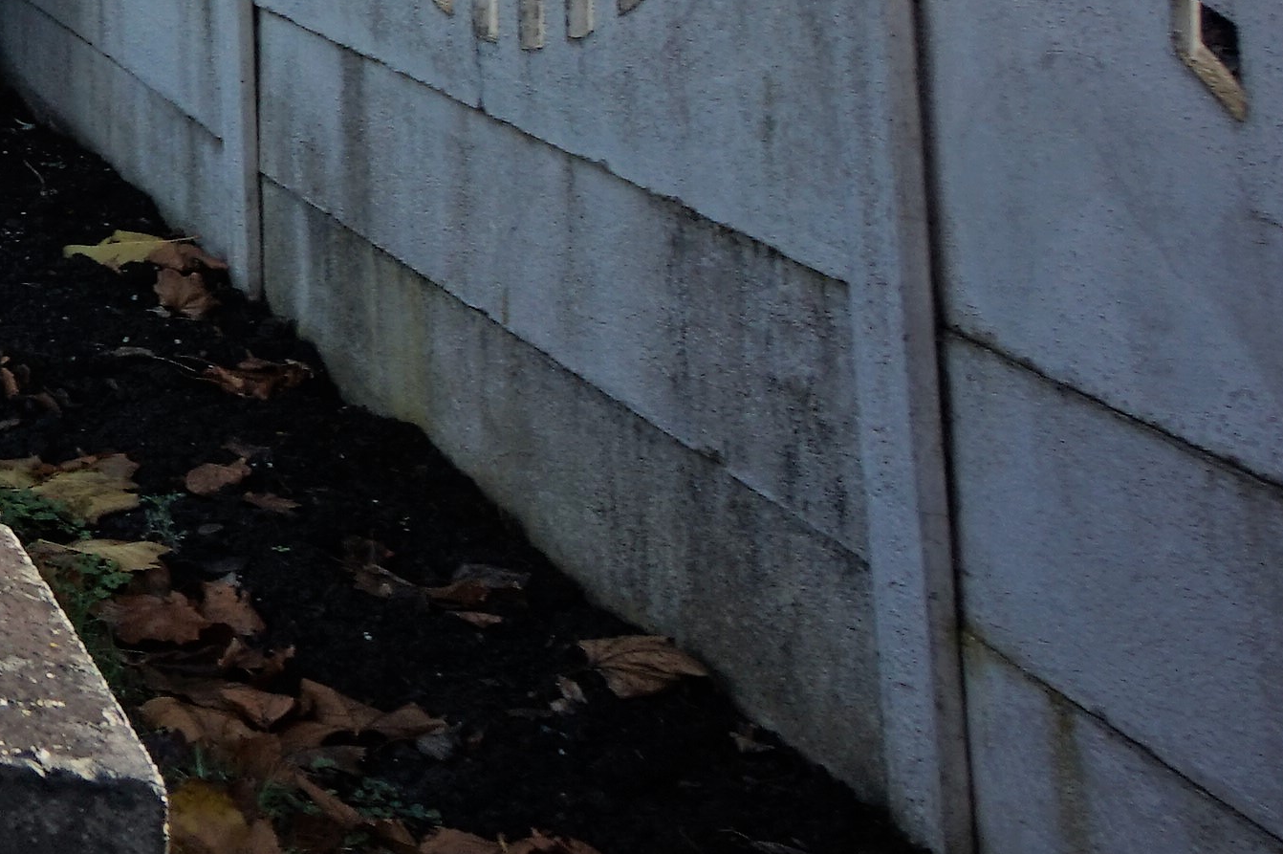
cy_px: -599
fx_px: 2173
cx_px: -1295
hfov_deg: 19.1
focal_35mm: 61
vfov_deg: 18.4
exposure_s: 1/100
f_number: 7.1
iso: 100
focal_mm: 10
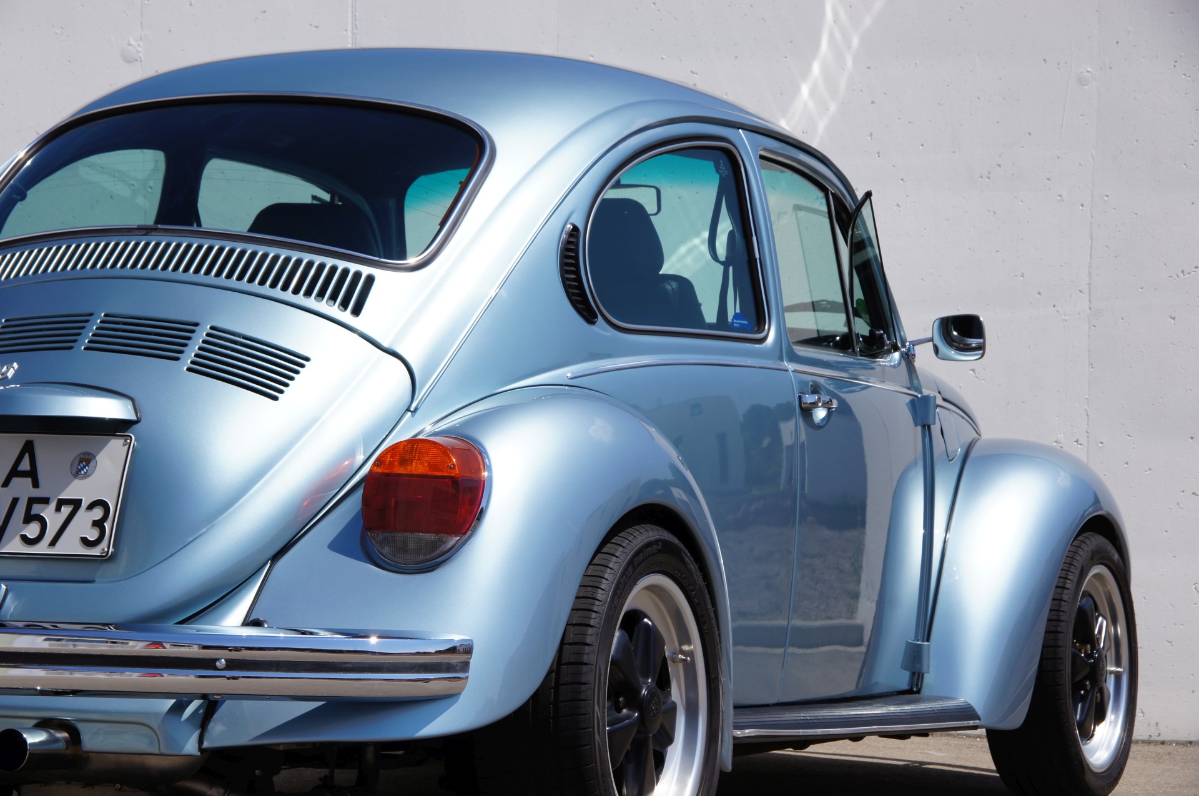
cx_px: 600
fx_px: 3991
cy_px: 398
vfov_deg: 11.4
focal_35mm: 120
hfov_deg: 17.1
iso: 100
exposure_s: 1/160
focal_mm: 80
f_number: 11
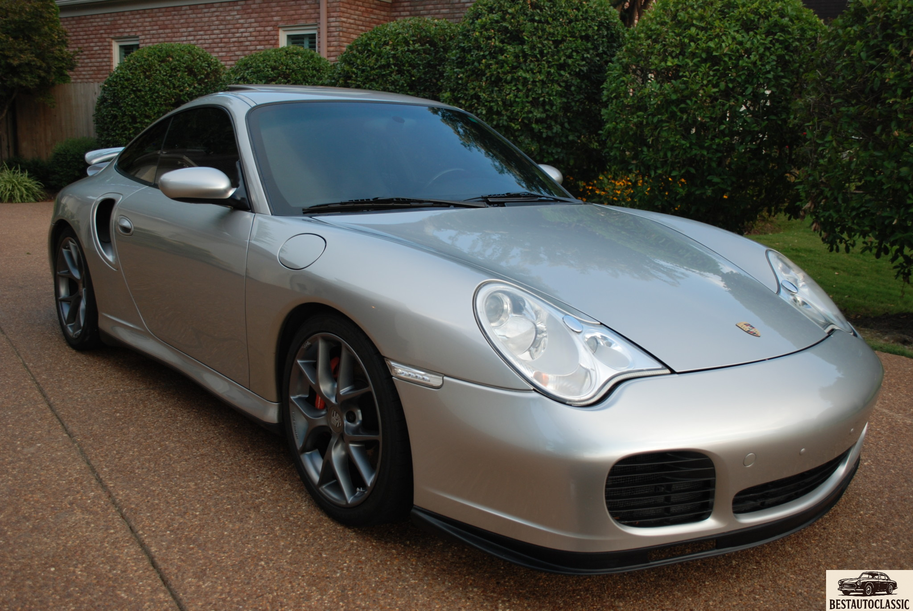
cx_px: 456
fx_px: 838
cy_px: 306
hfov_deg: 57.2
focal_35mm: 33
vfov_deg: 40.1
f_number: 4.5
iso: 200
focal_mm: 22
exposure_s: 1/80
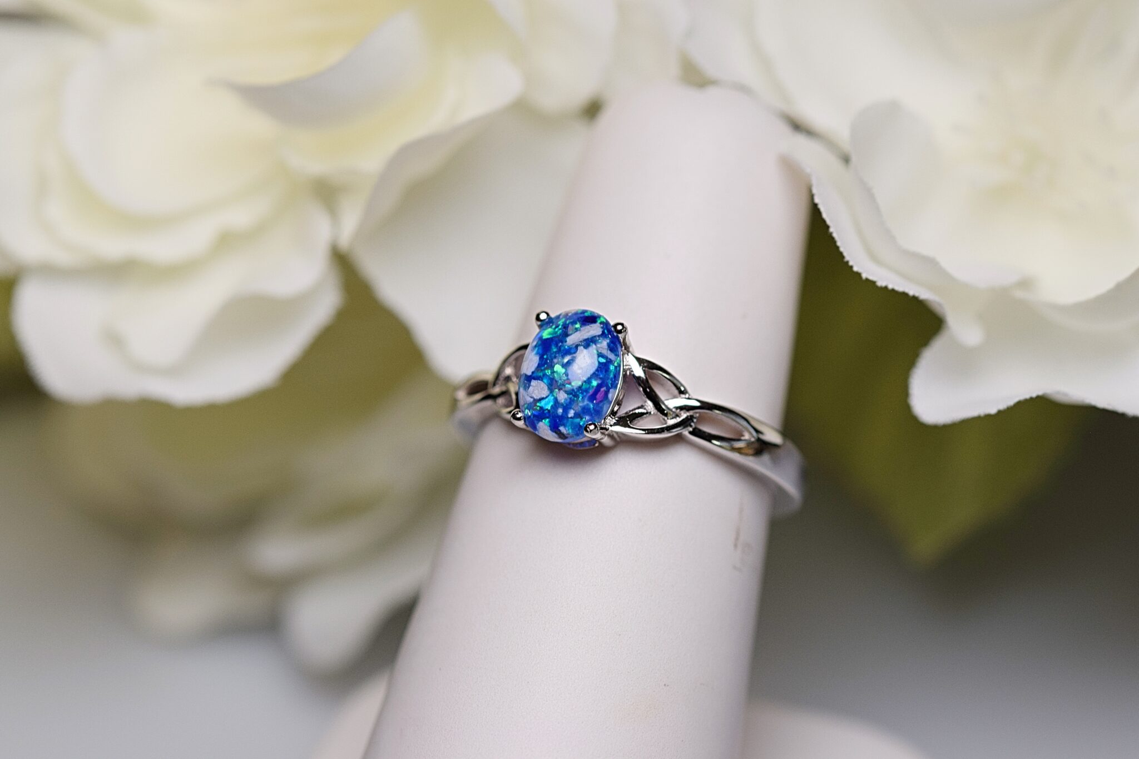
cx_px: 570
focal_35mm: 158
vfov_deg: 8.7
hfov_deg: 13.0
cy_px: 380
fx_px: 4982
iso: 400
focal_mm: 105
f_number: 8
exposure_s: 1/160
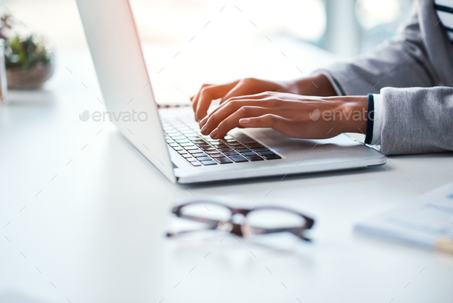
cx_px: 226
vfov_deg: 16.1
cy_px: 152
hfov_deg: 23.9
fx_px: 1070
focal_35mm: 85
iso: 250
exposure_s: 1/400
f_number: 2
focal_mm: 85
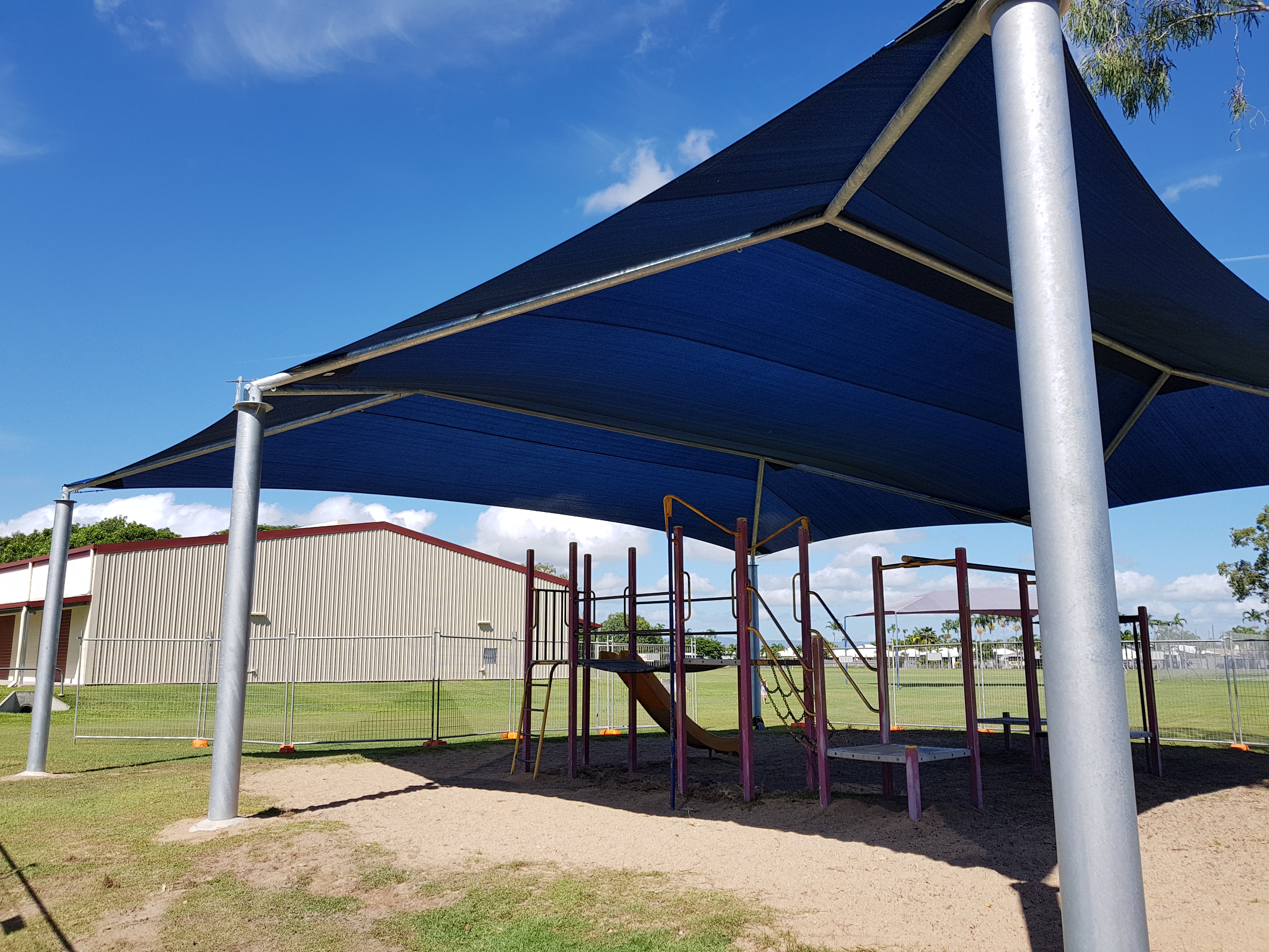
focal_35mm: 26
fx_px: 953
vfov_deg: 53.1
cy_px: 476
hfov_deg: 67.3
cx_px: 634
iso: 40
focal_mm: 4.2
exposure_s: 1/2012
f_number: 1.7
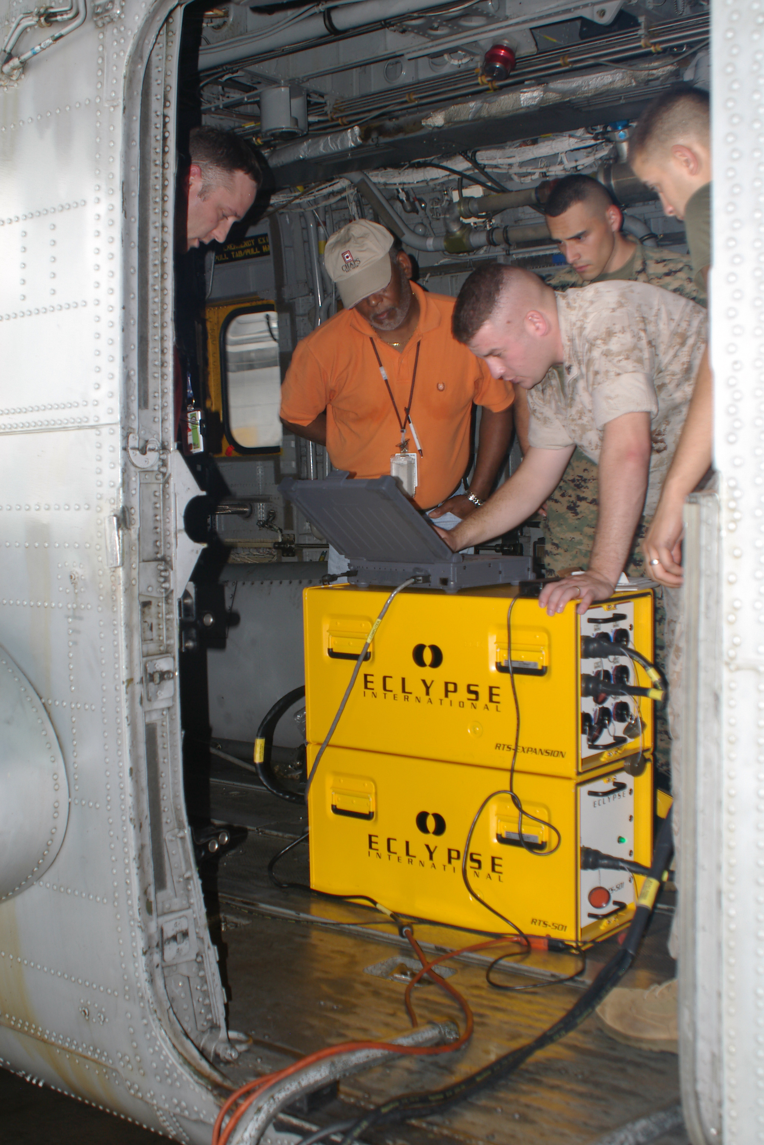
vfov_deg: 46.4
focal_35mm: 42
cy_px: 572
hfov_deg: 31.9
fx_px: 1336
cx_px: 382
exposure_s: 1/45
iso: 200
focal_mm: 28
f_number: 4
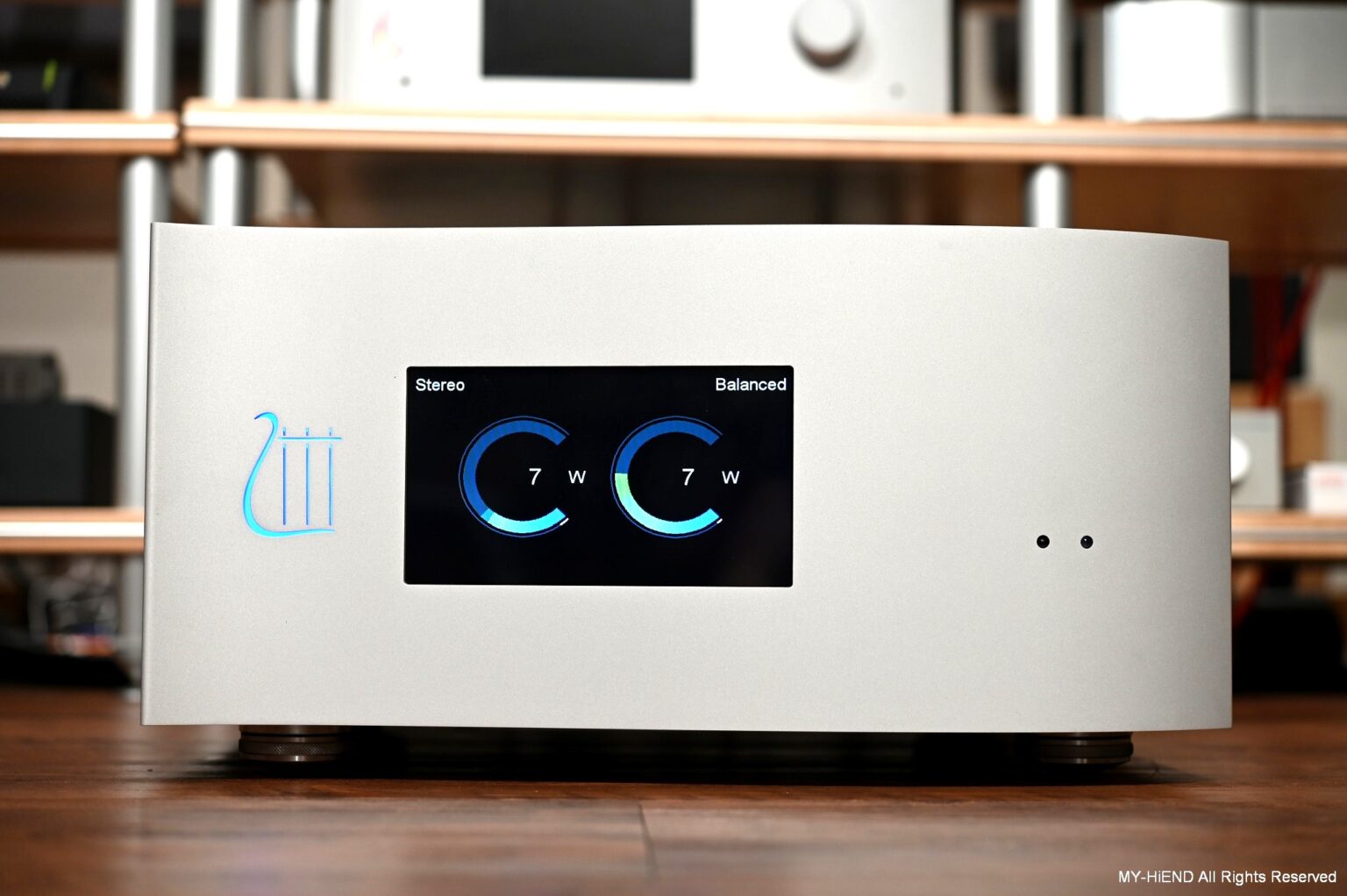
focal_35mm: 60
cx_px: 674
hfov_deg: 33.4
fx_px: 2243
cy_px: 448
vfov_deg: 22.6
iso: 640
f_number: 4
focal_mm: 60
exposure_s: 1/60
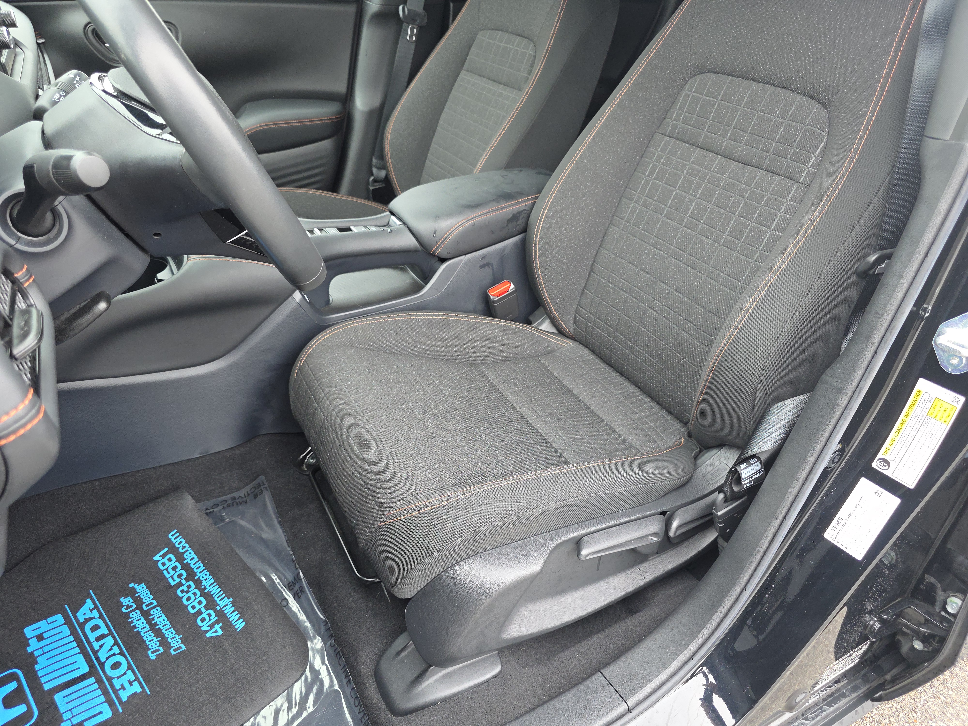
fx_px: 643
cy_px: 363
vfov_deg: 58.9
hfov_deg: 73.9
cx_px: 484
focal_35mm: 23
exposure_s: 1/180
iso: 160
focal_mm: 6.3
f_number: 1.7
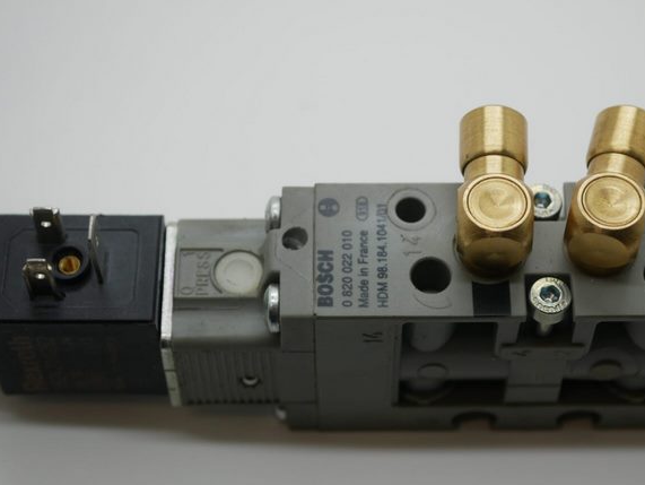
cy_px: 302
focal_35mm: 84
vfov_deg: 17.6
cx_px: 408
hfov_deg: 23.2
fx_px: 1566
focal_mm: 30
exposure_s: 1/160
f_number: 3.5
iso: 200
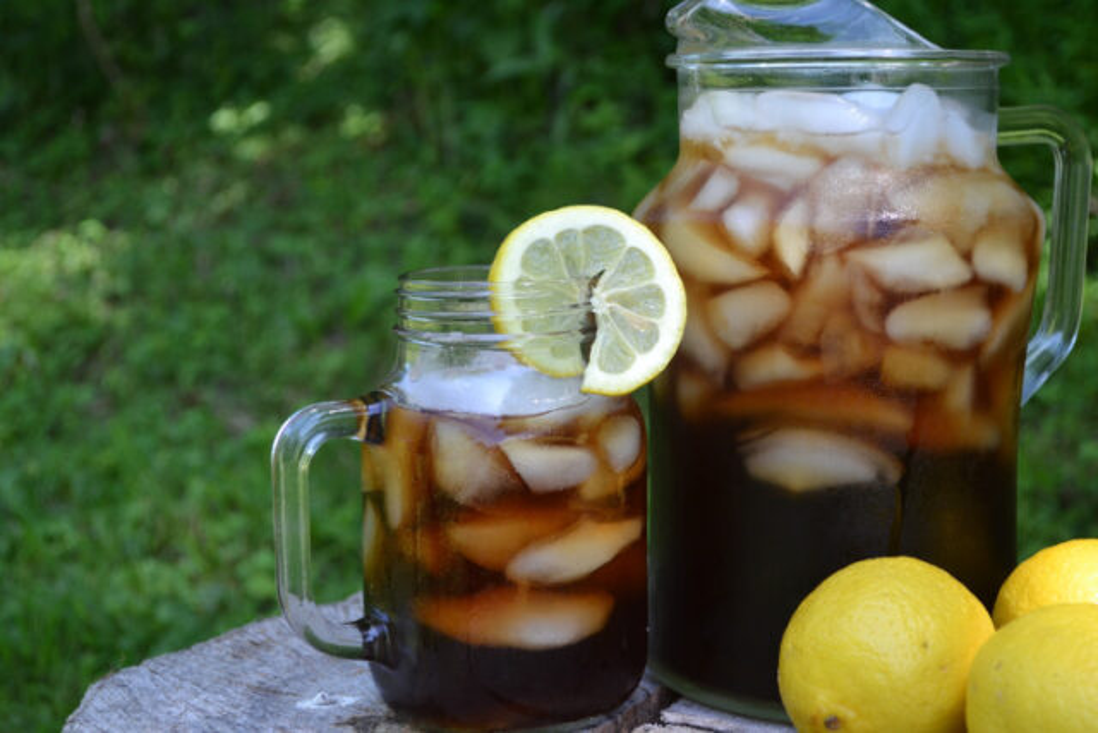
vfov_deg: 20.6
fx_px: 2013
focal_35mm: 66
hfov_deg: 30.5
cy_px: 366
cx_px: 549
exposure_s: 1/125
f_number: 5.6
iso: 250
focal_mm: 44
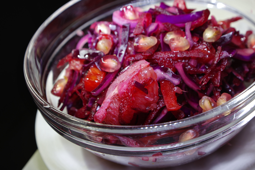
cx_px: 128
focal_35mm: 67
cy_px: 85
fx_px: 474
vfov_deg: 20.3
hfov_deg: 30.1
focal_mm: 45
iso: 100
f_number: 7.1
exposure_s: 1/8
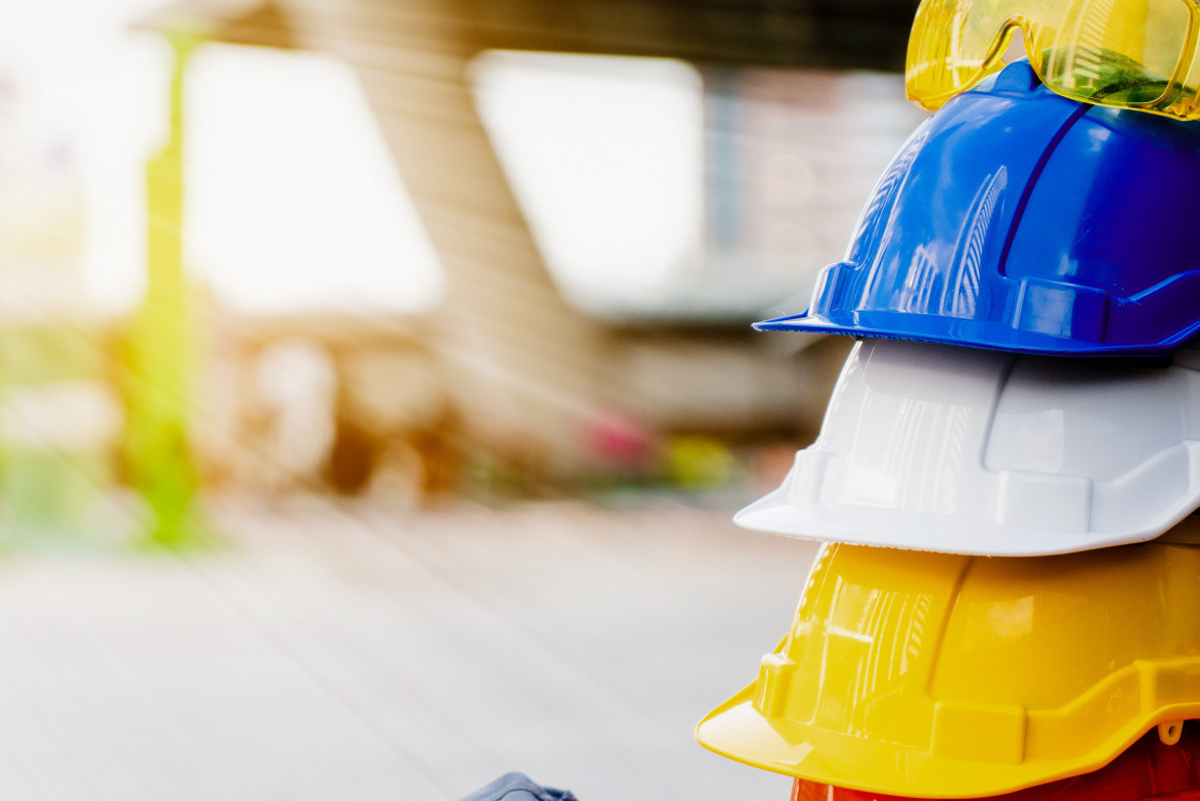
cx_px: 541
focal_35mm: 179
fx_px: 5969
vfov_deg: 7.7
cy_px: 612
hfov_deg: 11.5
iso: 500
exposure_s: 1/640
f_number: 4
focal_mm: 105
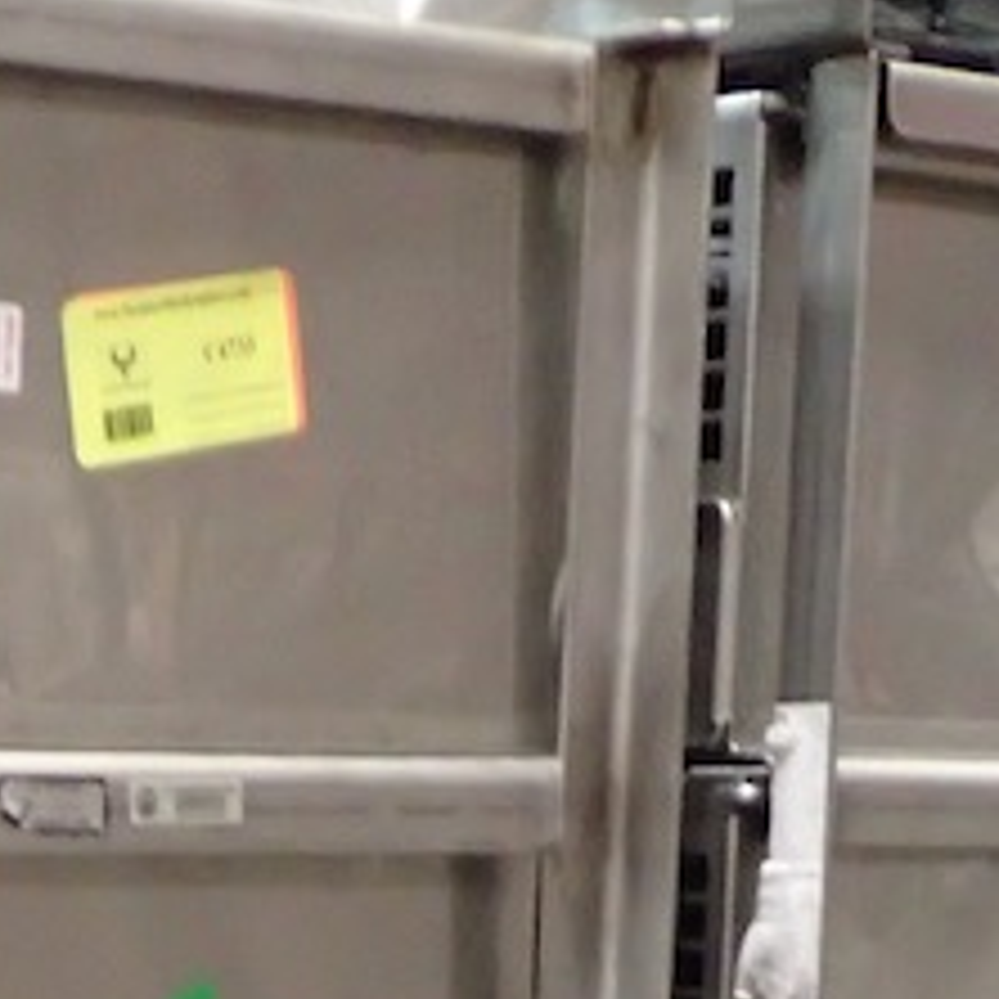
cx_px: -279
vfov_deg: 10.2
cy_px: 2210
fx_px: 4996
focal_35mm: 153
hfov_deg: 11.2
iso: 640
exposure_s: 1/30
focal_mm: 5.5
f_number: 2.3
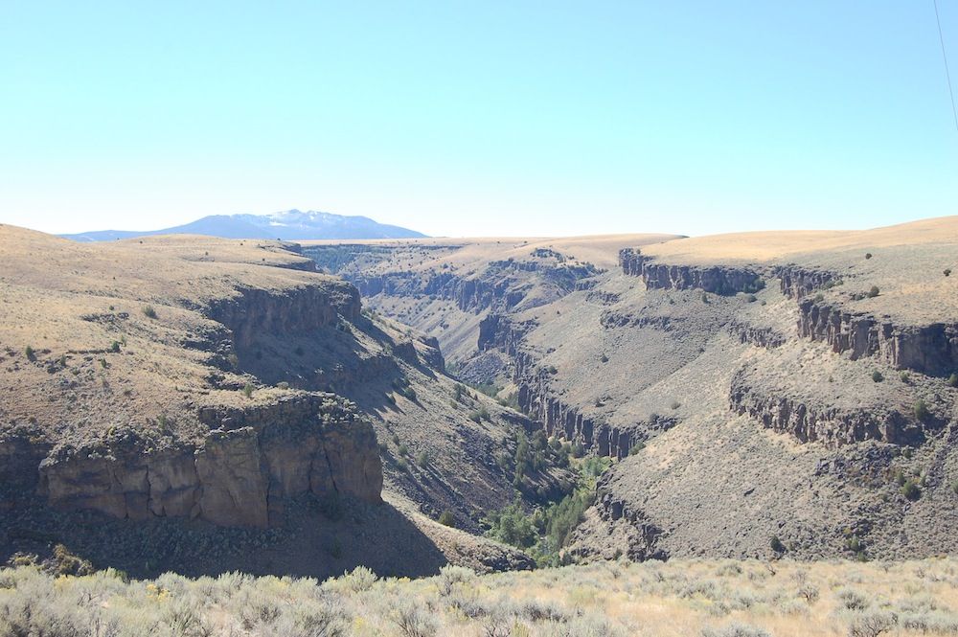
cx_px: 479
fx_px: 1276
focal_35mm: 48
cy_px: 318
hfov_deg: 41.1
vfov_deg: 28.0
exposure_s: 1/250
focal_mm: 32
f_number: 10
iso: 280
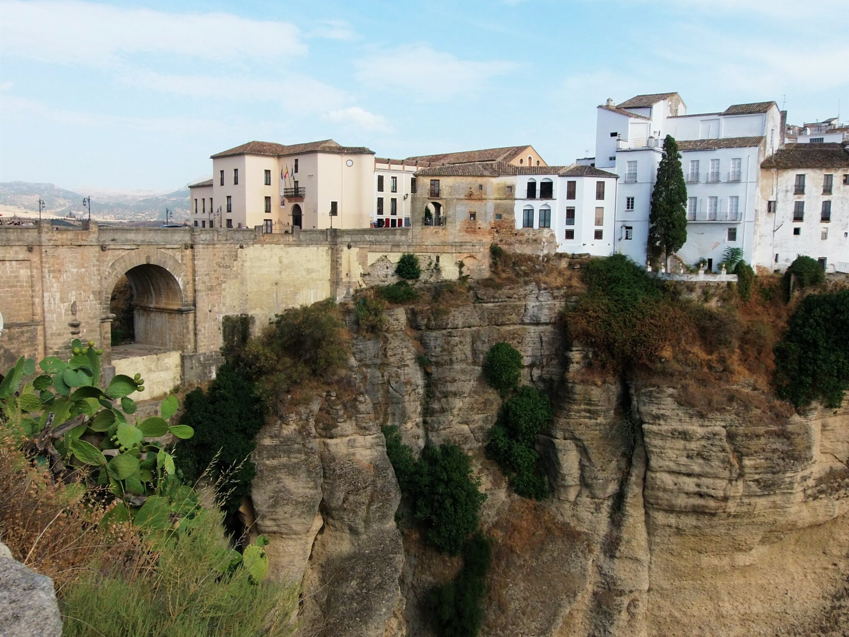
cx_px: 424
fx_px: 638
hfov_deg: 67.3
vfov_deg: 53.1
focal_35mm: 26
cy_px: 318
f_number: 7.5
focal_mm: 4.66
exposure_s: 1/200
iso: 100
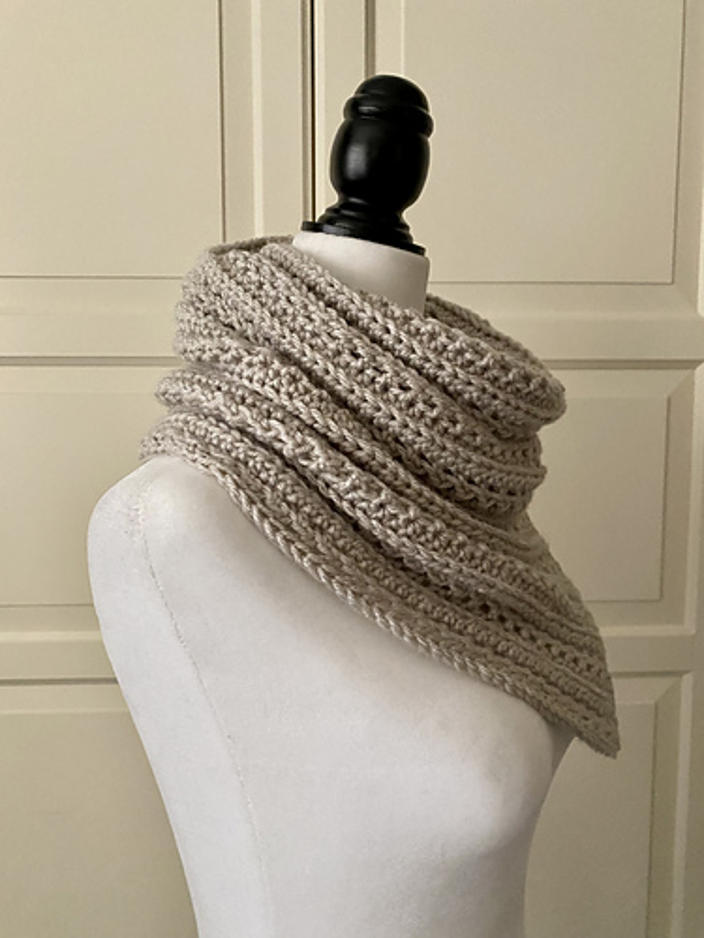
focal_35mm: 26
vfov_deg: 67.3
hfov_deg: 53.1
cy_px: 469
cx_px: 352
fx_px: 705
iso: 500
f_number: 1.8
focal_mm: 4.25
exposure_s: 1/47
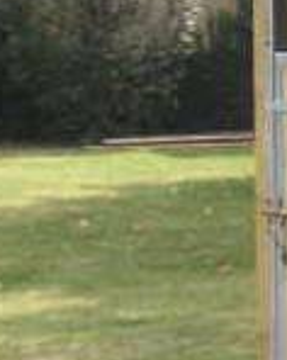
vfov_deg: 7.8
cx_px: 735
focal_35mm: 249
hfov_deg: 5.9
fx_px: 2649
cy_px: 60
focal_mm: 9.6
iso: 50
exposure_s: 1/180
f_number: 3.7
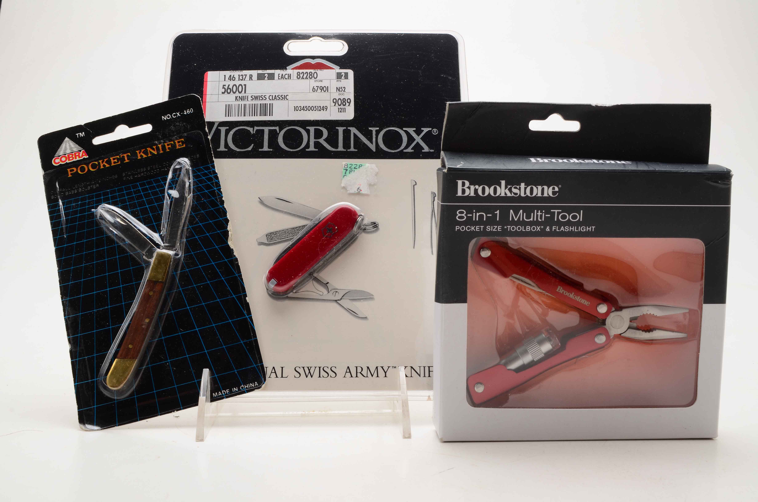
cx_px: 379
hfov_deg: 48.0
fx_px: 851
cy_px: 251
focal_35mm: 40
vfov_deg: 32.9
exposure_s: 1/160
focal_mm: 27
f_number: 22
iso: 100
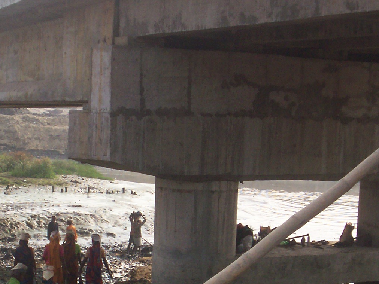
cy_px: 212
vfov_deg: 17.9
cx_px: 84
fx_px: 898
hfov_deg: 23.5
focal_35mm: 82
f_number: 4.5
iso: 100
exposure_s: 1/356
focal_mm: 5.9
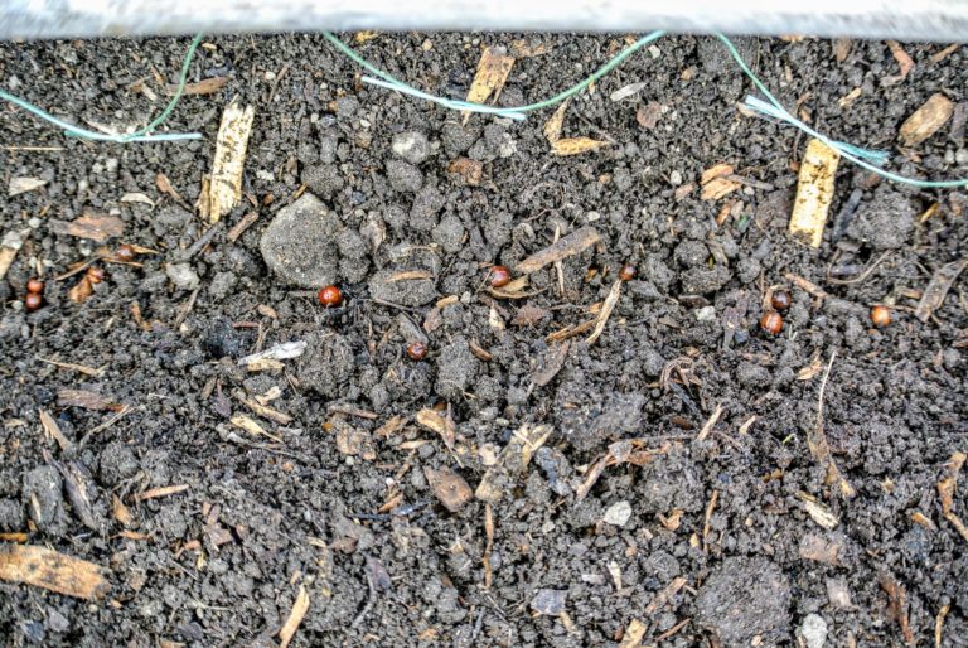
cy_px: 324
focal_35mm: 81
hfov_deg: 25.0
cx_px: 484
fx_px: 2180
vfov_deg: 16.9
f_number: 3.8
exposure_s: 1/125
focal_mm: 30
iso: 125
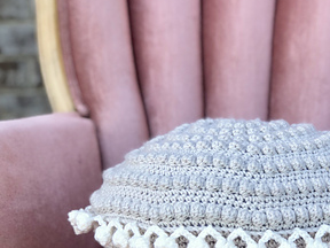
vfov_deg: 14.8
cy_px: 207
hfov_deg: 19.7
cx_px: 241
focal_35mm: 99
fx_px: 944
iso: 25
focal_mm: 6.6
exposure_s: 1/120
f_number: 2.8
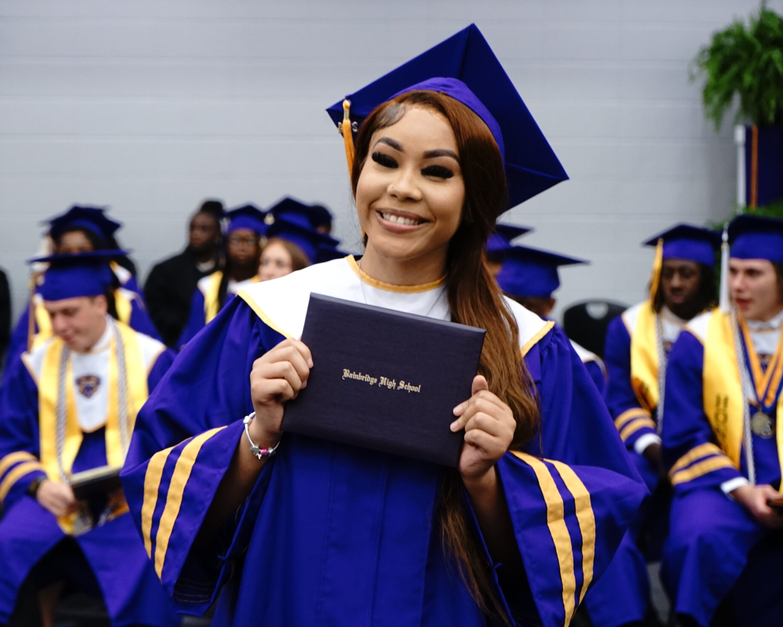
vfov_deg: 16.9
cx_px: 296
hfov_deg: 21.0
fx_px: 2109
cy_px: 327
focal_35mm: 91
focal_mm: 70
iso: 1250
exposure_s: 1/80
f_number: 5.6
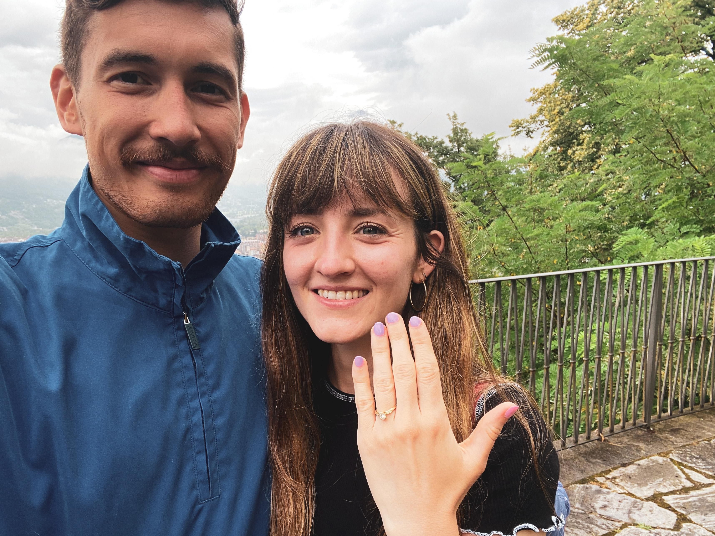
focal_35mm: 27
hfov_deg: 65.2
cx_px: 323
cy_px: 310
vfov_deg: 51.1
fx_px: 558
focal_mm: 2.71
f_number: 2.2
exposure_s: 1/200
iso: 25
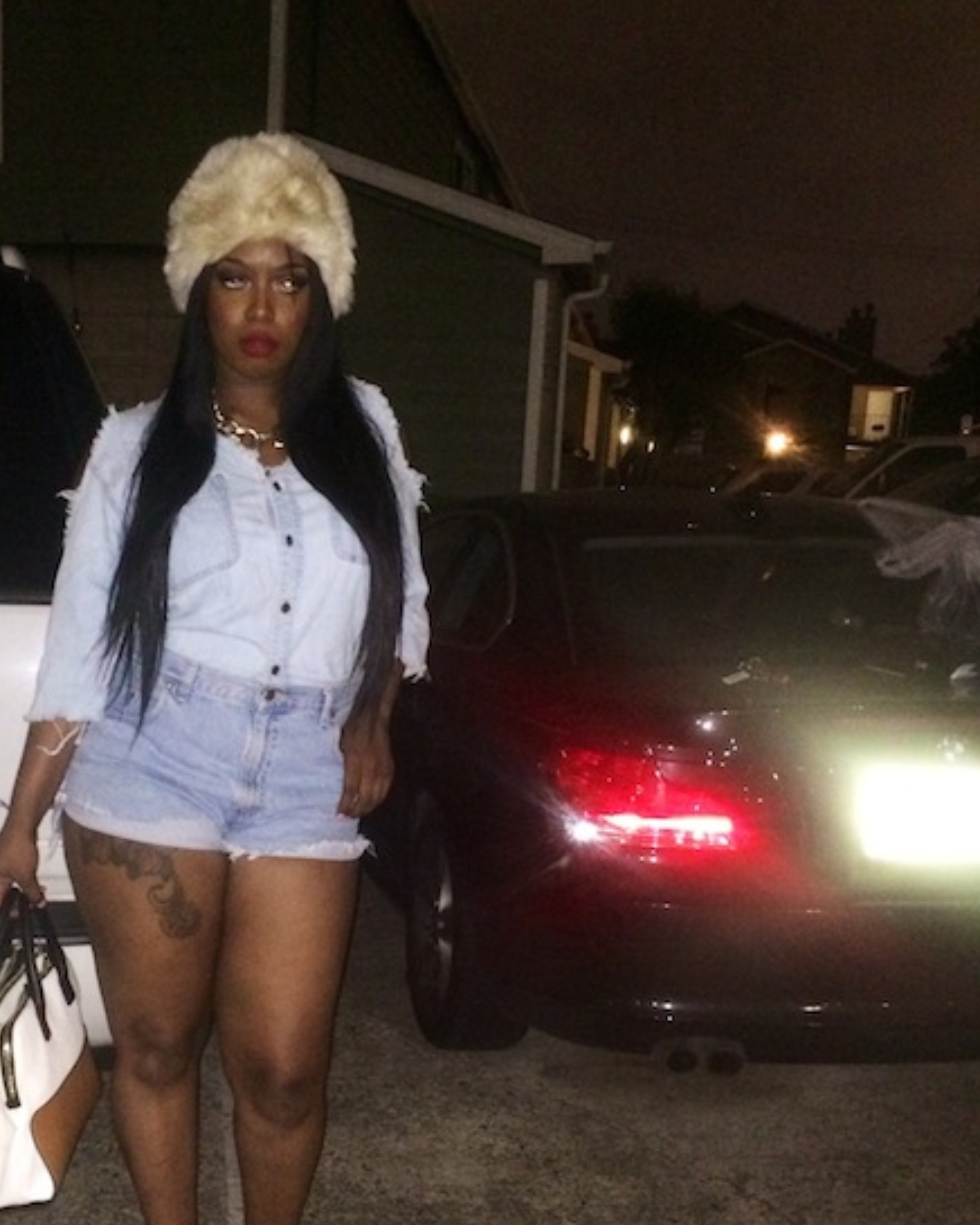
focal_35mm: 43
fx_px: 1559
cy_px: 791
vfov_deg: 42.5
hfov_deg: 34.6
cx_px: 330
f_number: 2.2
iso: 500
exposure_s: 1/16
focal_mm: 4.12
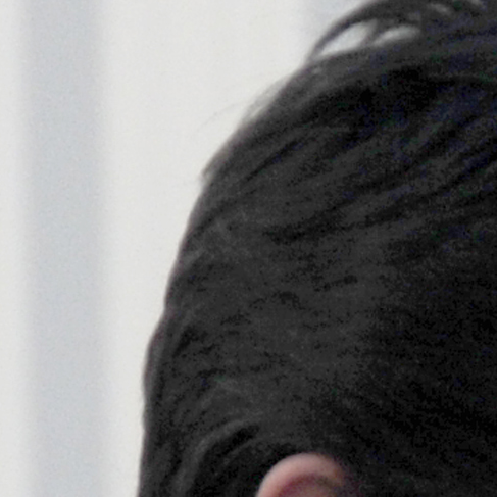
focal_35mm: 919
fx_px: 14928
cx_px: 1343
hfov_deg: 1.9
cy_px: 1349
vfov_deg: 1.9
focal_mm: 82
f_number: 5
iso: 200
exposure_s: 1/500
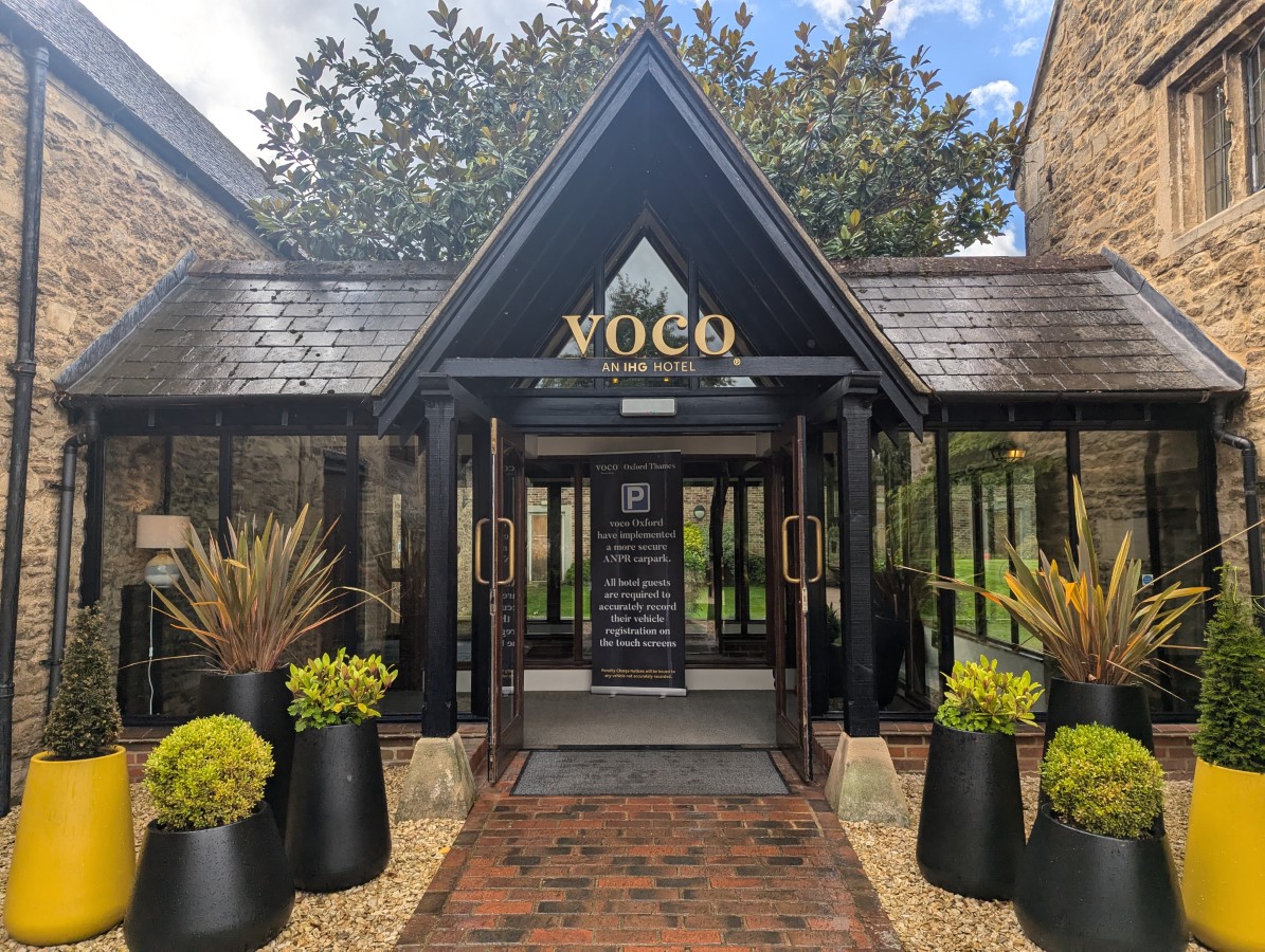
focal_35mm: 24
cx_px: 632
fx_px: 878
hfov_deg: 71.5
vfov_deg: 56.9
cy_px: 476
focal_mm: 6.81
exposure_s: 1/1433
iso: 39
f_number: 1.85
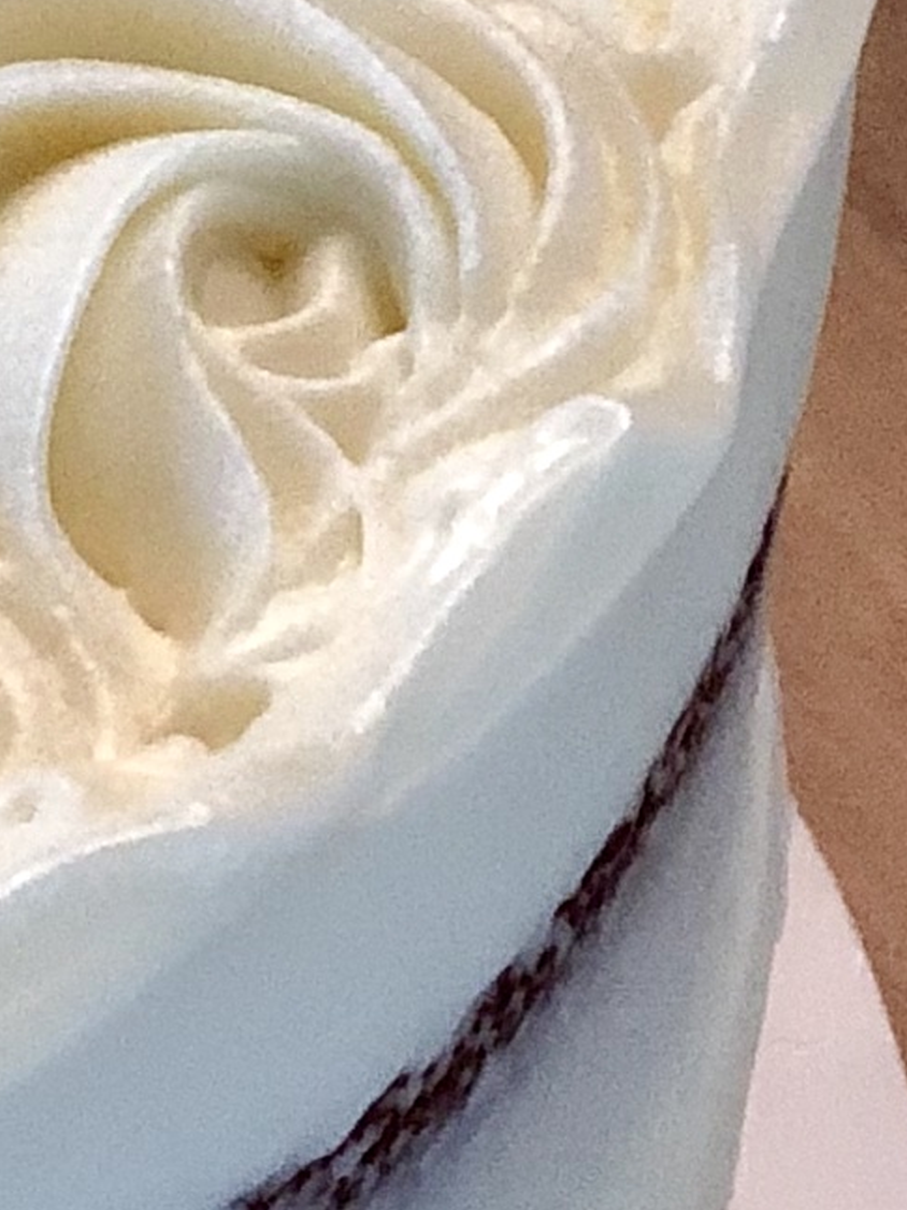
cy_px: 1012
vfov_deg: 6.1
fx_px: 11323
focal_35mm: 324
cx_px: -1782
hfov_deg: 4.4
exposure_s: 1/60
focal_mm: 6
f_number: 2.4
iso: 125
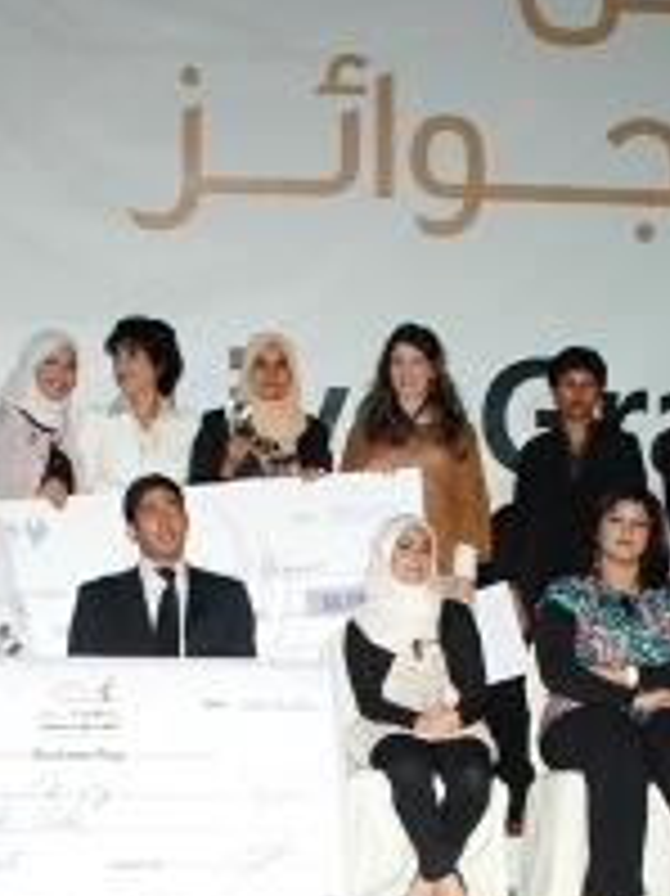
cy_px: 774
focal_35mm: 93
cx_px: 319
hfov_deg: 15.9
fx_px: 2403
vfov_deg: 20.7
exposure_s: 1/60
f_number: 5.6
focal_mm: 20
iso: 400
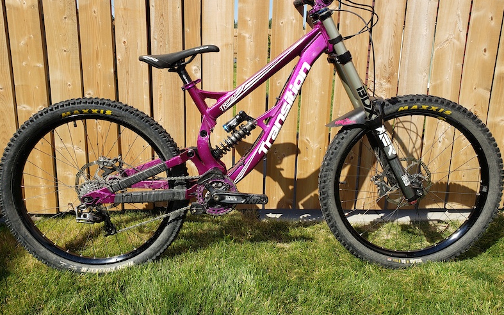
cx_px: 253
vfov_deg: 44.4
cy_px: 133
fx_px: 385
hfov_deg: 66.5
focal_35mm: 28
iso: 50
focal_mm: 4.3
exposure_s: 1/1055
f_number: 2.4
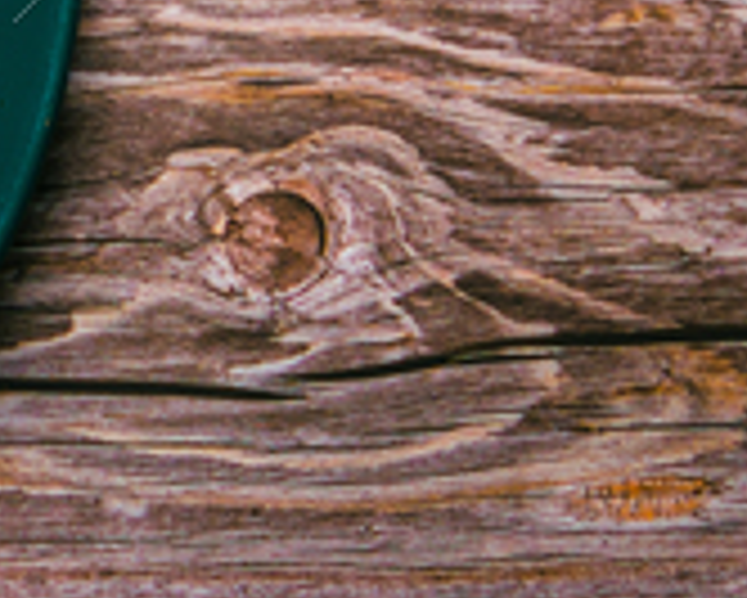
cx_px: -306
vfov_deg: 9.1
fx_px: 3694
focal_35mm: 167
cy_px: -144
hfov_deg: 11.2
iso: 160
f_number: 4.5
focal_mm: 50
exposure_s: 1/200
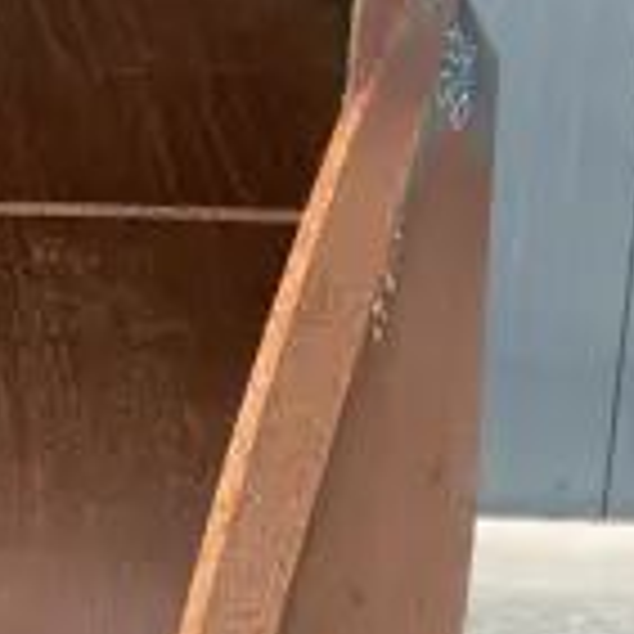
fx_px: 1989
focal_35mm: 96
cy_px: 562
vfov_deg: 17.8
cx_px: -459
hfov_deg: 15.8
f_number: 1.78
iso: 100
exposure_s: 1/64
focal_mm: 6.76
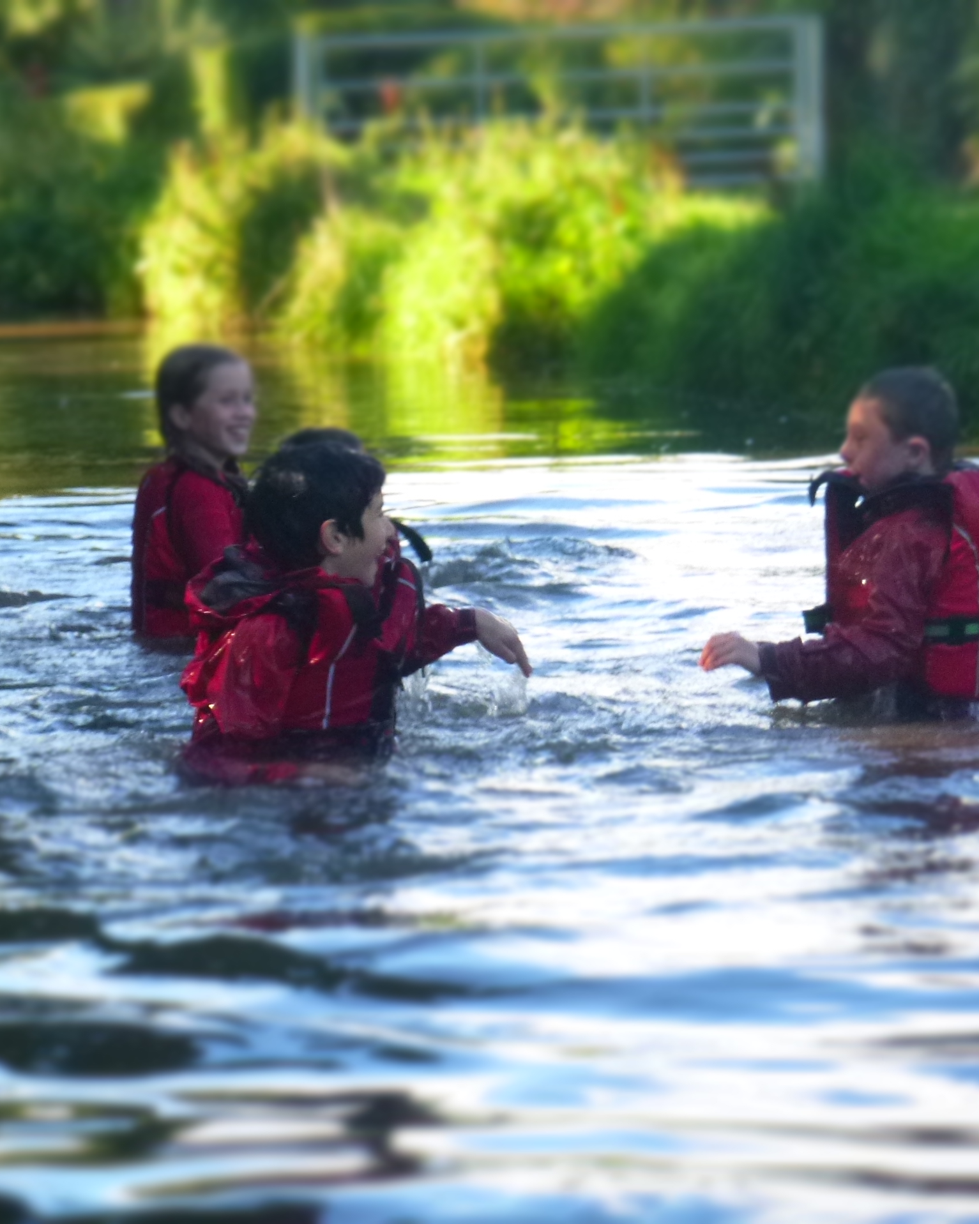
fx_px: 5289
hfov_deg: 10.5
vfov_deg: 13.2
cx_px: 170
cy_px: 612
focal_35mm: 146
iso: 320
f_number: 5.7
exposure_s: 1/125
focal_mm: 18
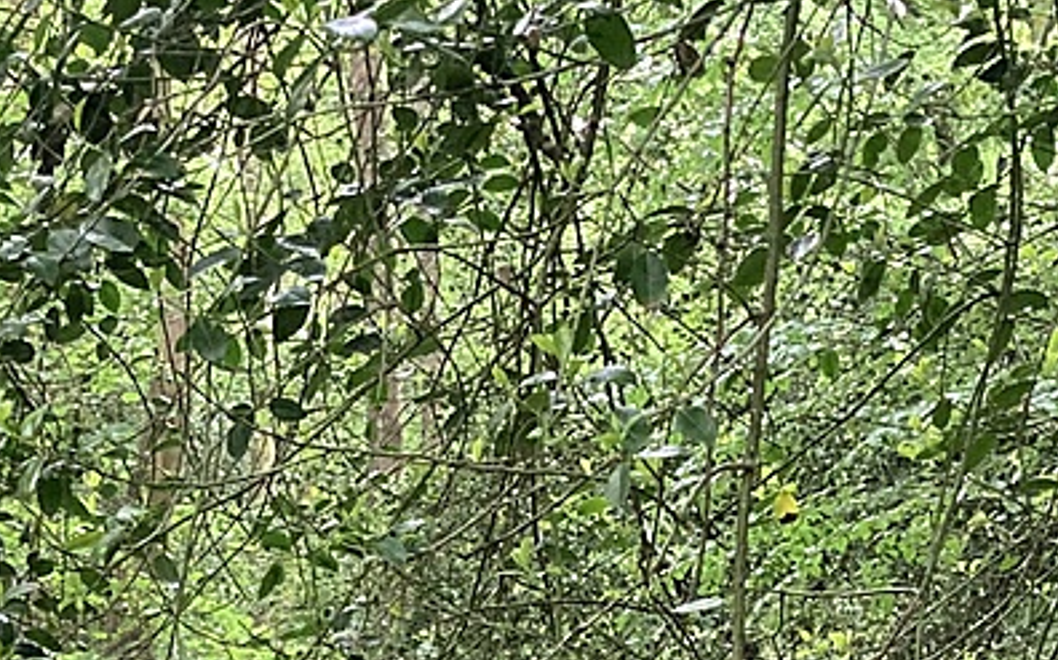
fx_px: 2594
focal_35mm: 90
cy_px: 1269
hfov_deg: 23.0
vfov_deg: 12.9
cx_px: 374
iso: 400
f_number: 1.8
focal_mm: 3.99
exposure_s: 1/30
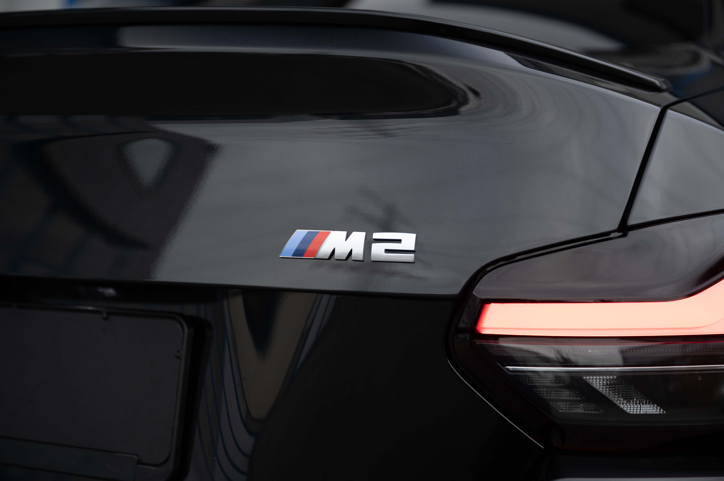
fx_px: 965
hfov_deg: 41.1
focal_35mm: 48
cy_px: 240
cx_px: 362
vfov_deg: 28.0
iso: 400
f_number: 2.8
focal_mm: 48
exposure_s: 1/200
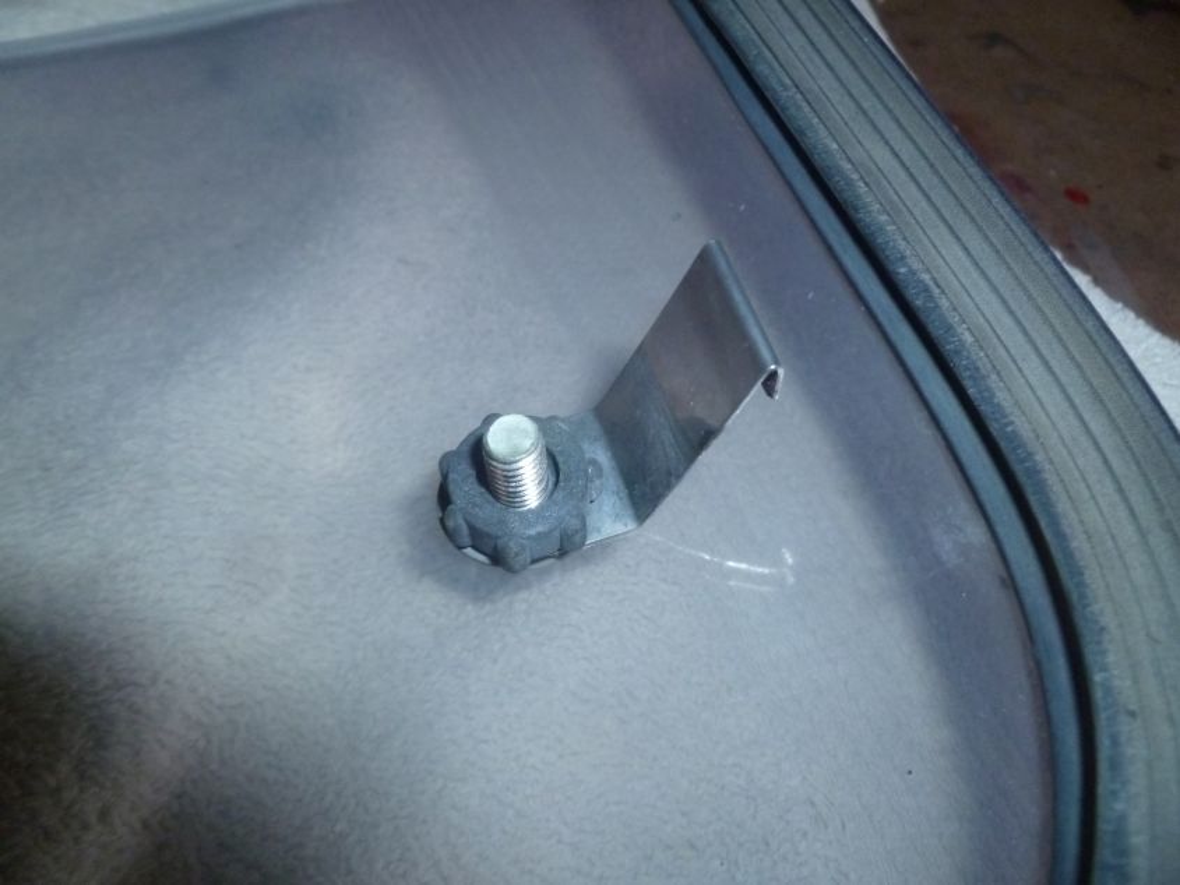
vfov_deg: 49.8
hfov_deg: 63.4
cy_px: 442
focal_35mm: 28
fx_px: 955
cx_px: 590
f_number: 3.3
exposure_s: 1/60
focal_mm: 5
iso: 400
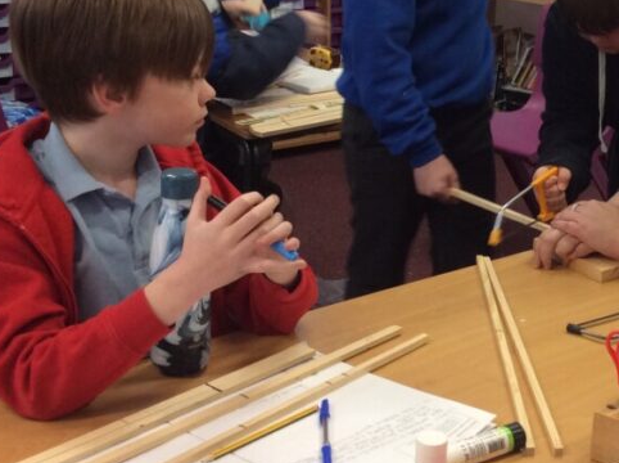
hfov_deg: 27.6
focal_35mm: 68
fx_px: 1214
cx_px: 557
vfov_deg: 21.5
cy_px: 179
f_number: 2.4
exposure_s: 1/25
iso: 80
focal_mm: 3.3
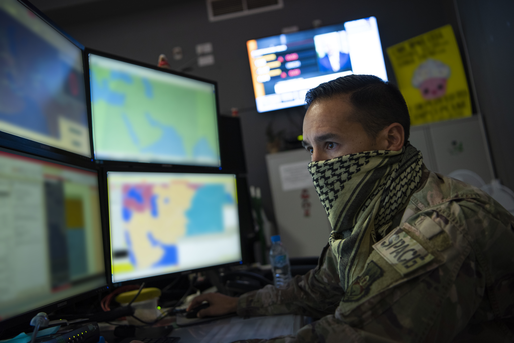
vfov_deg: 36.9
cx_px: 257
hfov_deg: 53.1
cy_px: 172
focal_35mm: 36
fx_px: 514
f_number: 3.2
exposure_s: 1/25
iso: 800
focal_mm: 36
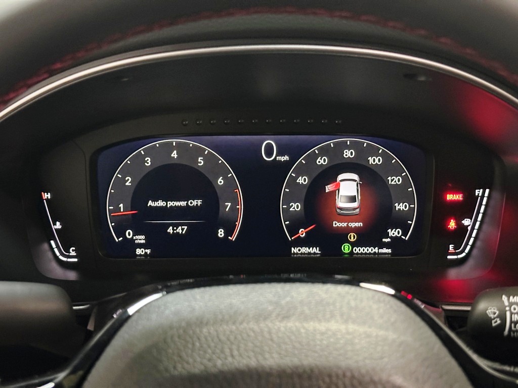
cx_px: 259
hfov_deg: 39.7
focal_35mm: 48
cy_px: 194
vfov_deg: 30.3
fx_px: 718
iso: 640
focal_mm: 6.86
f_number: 1.78
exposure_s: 1/24
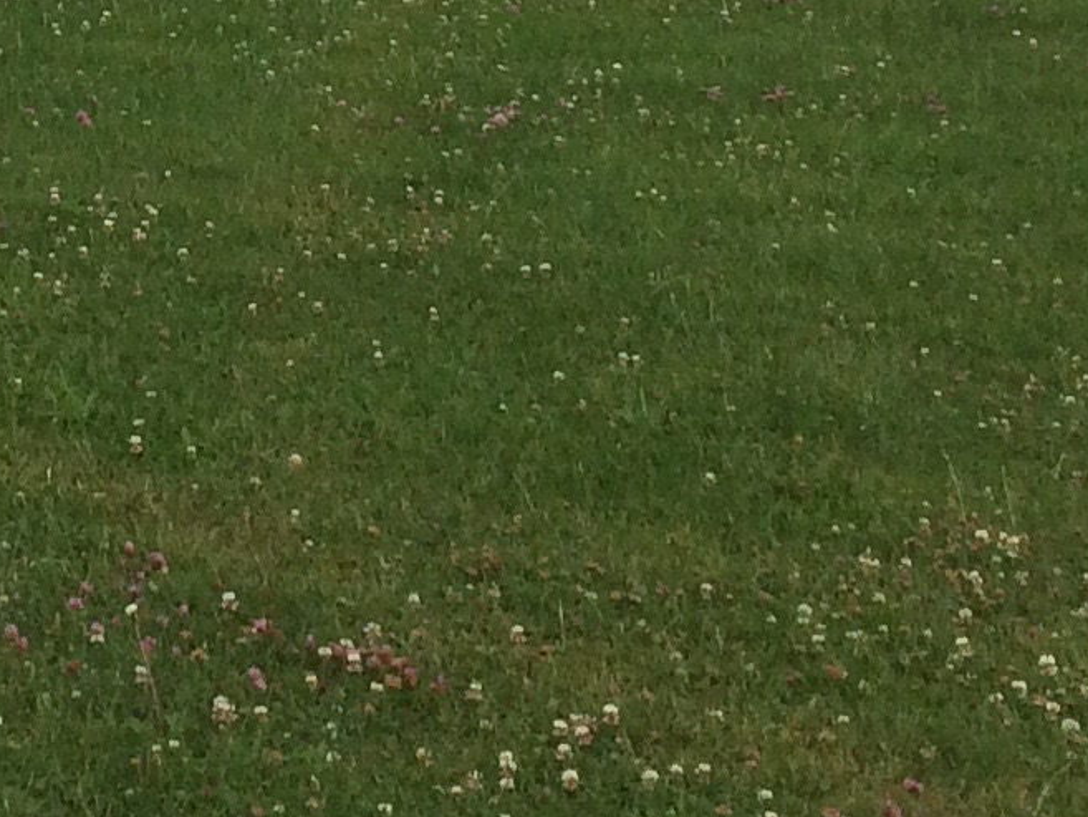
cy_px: -782
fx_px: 4527
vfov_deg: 9.6
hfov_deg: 13.2
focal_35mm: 144
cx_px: -379
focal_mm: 4.15
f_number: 2.2
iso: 32
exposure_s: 1/2053
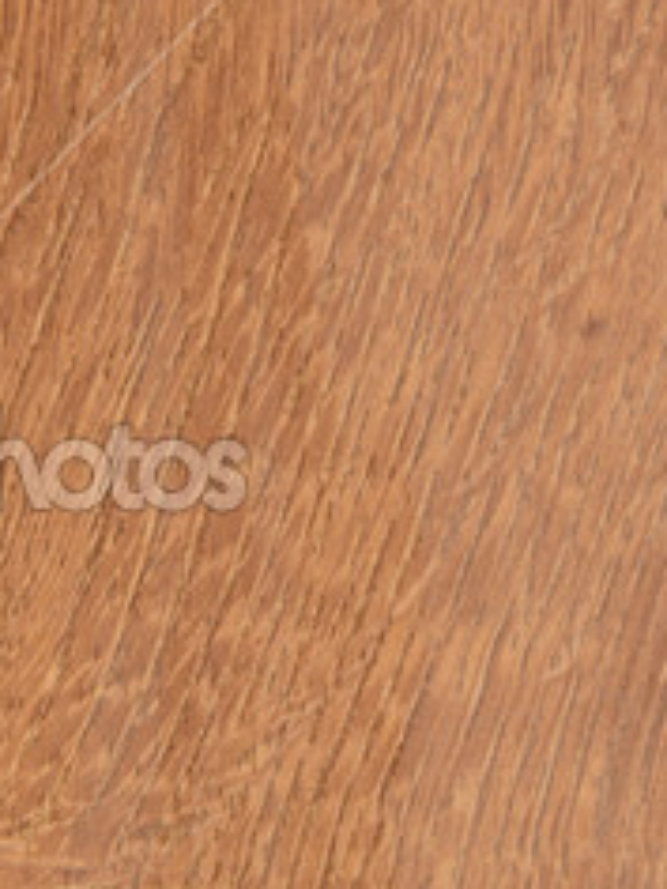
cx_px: 1253
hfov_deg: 5.6
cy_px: -1034
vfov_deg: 7.3
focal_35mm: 259
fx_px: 6654
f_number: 9
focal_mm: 62
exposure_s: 1/160
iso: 200
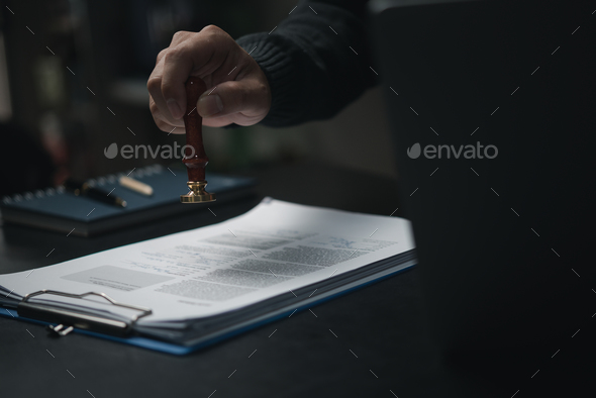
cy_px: 199
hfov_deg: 33.4
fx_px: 994
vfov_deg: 22.6
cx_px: 298
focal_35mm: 60
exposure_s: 1/100
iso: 200
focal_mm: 60
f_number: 2.8
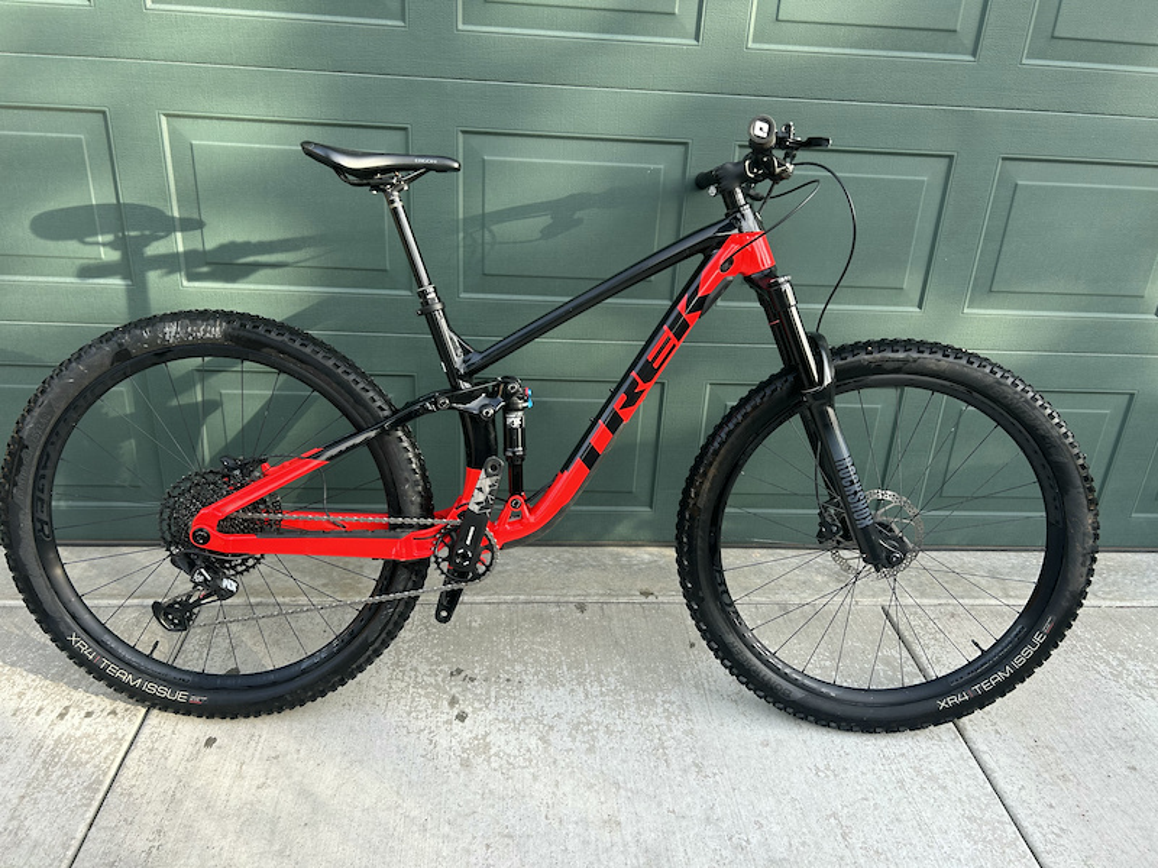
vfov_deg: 53.1
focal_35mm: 26
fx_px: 870
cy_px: 434
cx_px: 579
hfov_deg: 67.3
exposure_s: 1/214
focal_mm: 5.7
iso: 40
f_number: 1.5
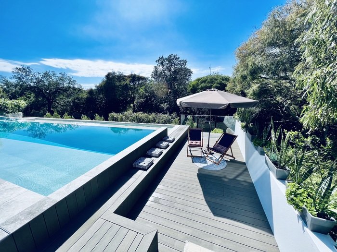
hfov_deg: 106.2
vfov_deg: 89.9
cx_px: 168
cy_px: 126
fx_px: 127
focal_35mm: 13
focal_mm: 1.57
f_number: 1.8
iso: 32
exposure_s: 1/1553
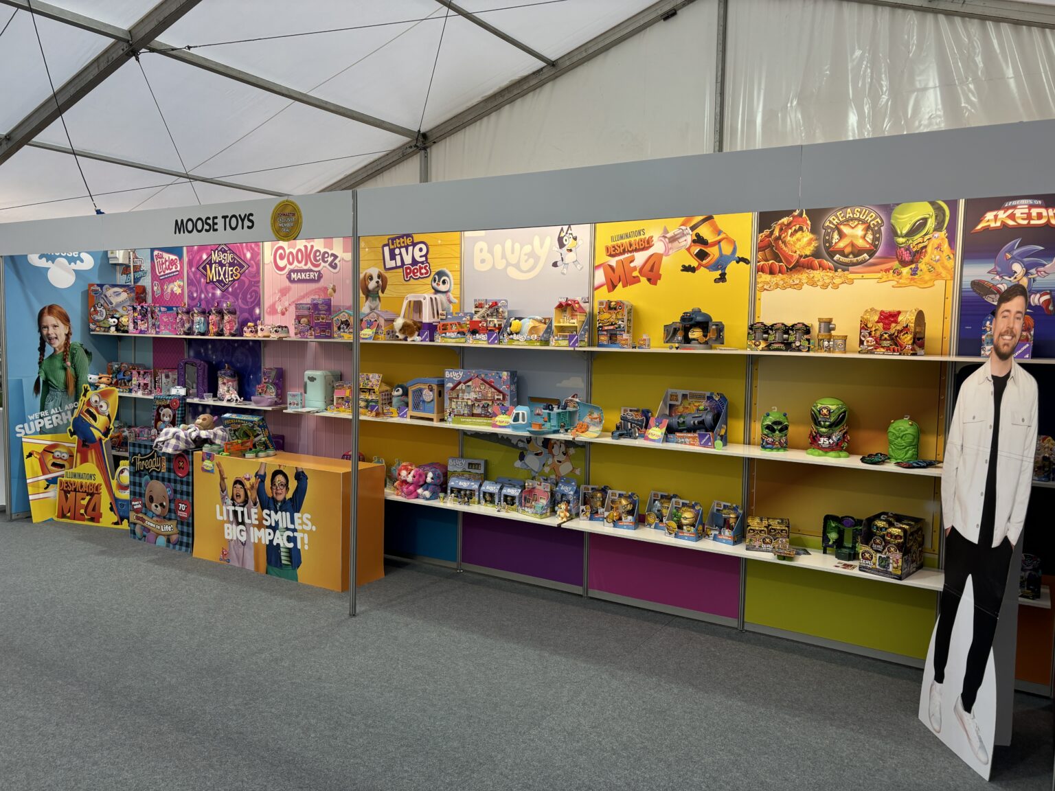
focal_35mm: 26
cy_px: 396
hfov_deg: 67.3
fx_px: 792
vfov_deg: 53.1
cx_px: 528
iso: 64
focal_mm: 5.96
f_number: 1.6
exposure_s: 1/100
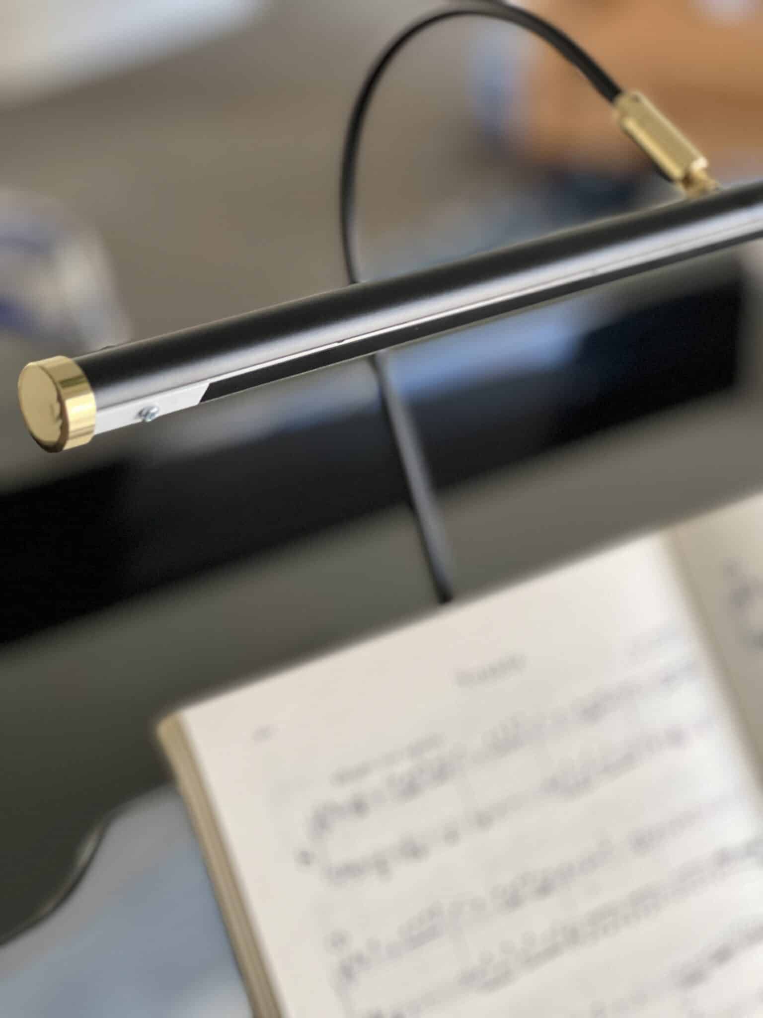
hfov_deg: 19.1
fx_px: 2263
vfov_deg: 25.3
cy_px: 509
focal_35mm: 77
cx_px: 382
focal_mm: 9
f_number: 2.8
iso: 320
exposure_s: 1/40
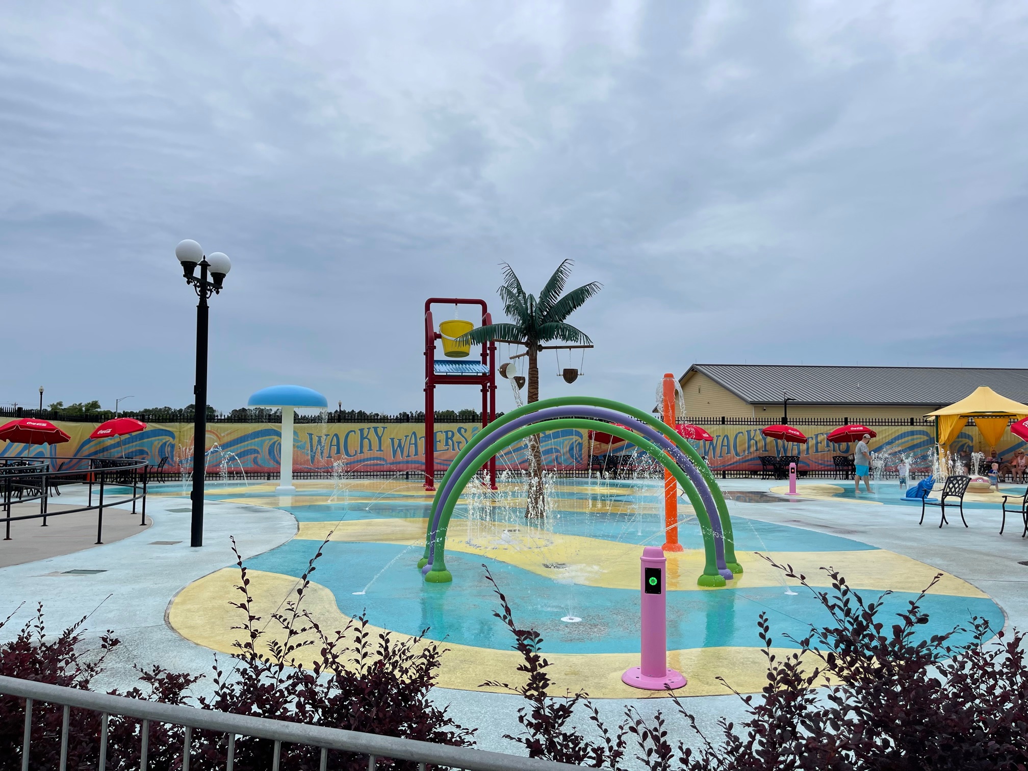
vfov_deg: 53.1
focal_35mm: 26
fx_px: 772
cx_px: 514
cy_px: 386
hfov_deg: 67.3
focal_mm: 5.1
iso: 32
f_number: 1.6
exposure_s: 1/5917
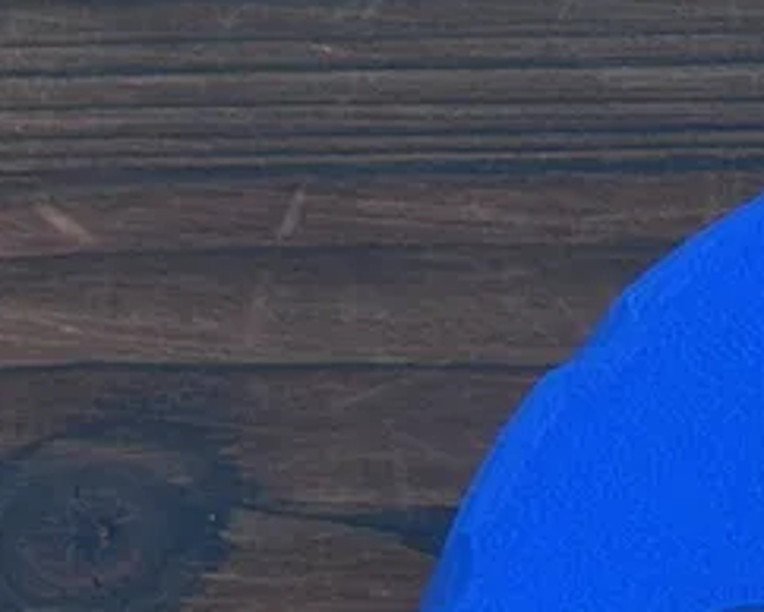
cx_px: 2011
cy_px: 1432
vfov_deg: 5.6
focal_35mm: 268
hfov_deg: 6.7
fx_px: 6065
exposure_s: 1/60
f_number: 1.6
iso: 64
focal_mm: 5.96
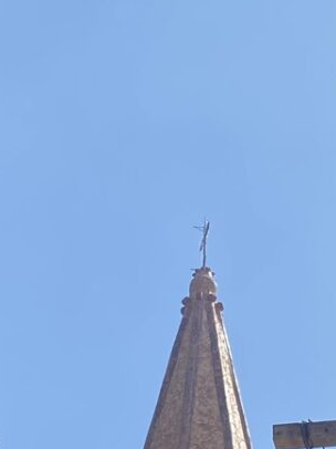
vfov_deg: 14.2
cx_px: 242
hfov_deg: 12.0
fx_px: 1594
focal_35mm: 123
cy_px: 805
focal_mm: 4.25
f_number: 1.8
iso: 32
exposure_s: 1/2358
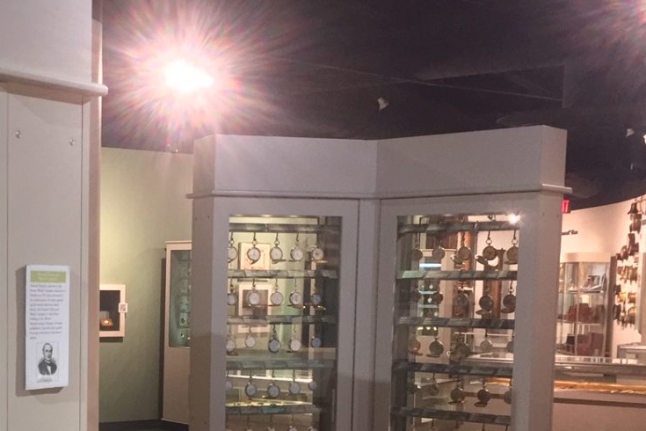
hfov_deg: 30.5
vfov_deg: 21.1
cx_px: 68
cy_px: 391
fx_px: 1130
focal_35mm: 63
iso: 200
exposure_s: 1/30
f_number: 2.2
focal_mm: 4.15
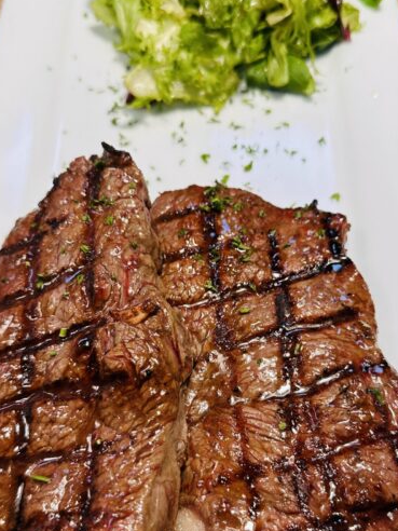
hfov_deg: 36.8
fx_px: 598
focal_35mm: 39
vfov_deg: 47.7
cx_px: 211
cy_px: 303
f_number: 1.78
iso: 64
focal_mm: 6.86
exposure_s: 1/215
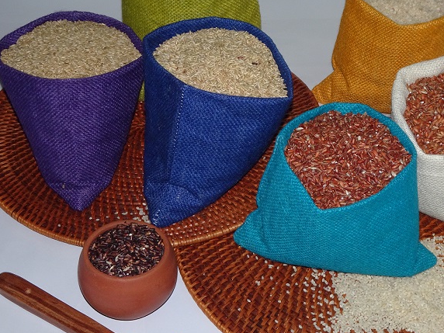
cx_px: 271
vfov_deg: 20.4
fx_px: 924
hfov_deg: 27.0
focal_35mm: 72
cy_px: 170
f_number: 4.5
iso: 200
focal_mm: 9.52
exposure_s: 1/60
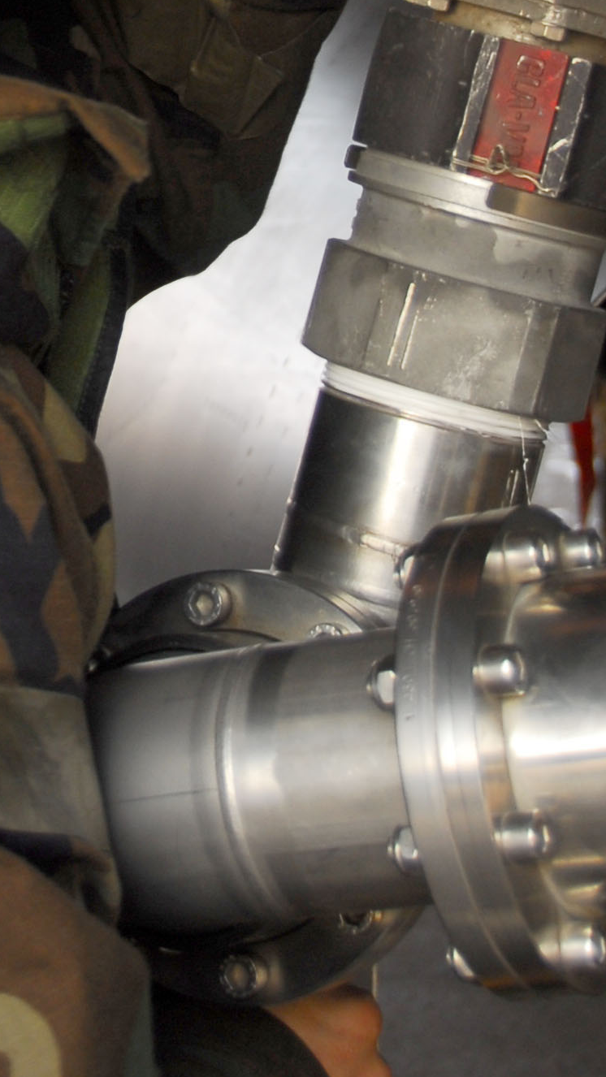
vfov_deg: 14.3
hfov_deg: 8.2
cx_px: 35
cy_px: -55
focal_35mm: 147
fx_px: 4199
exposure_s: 1/80
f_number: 4.2
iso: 200
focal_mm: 32
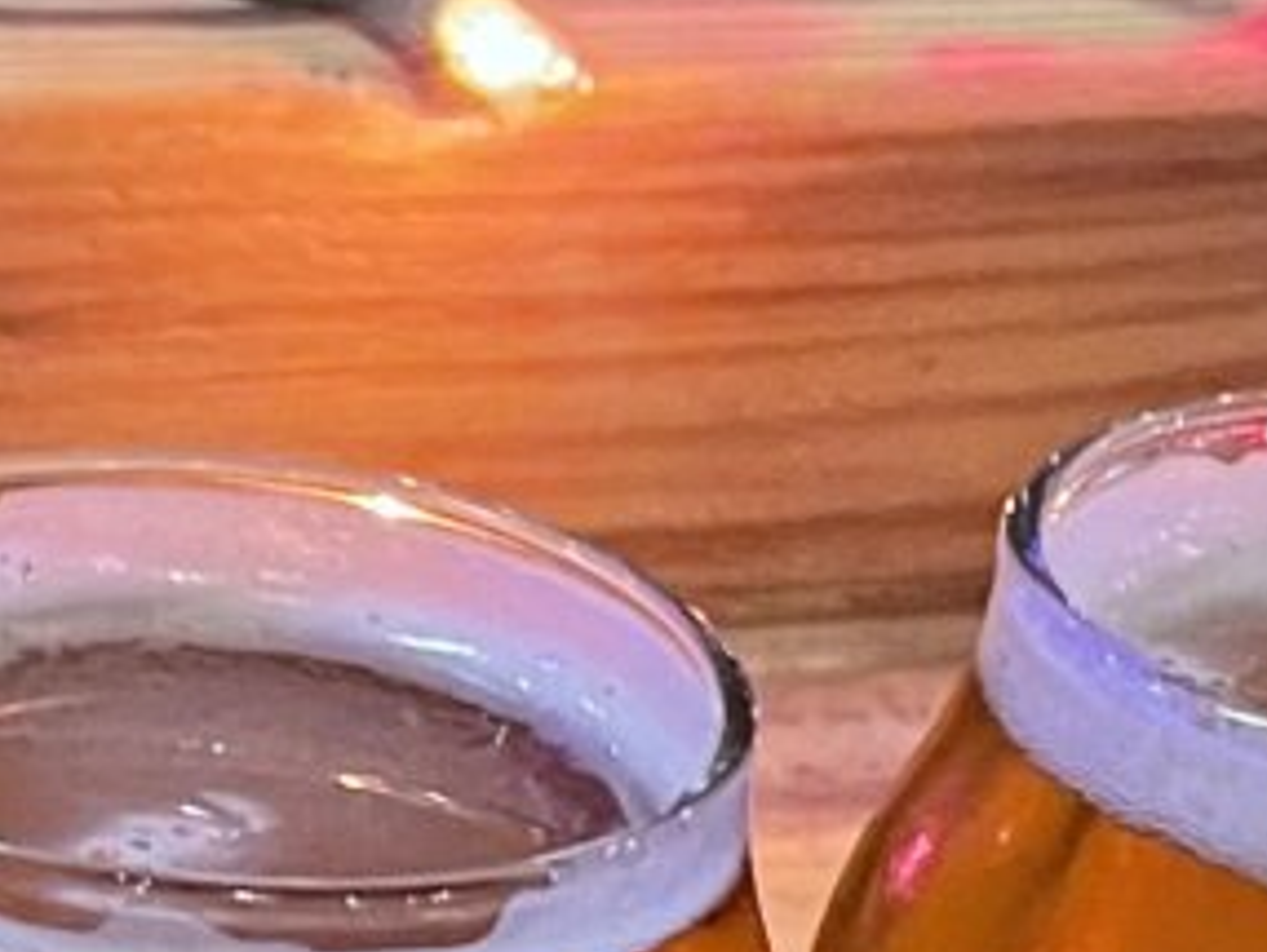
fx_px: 6814
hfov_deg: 10.6
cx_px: 416
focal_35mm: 186
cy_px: 1860
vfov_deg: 7.7
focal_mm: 4.2
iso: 640
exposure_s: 1/30
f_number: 1.6
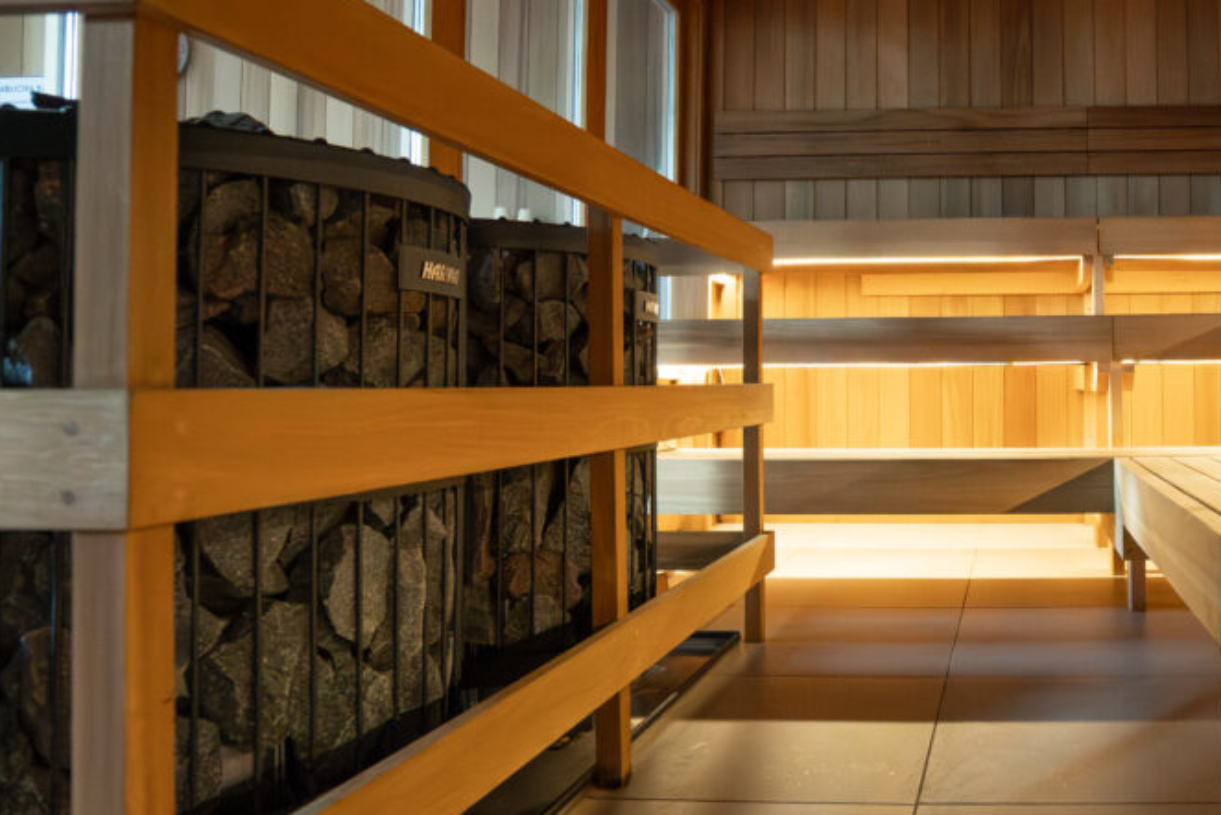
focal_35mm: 29
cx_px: 992
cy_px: 348
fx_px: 984
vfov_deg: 44.9
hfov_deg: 58.3
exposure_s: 1/250
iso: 12800
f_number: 4
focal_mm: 16
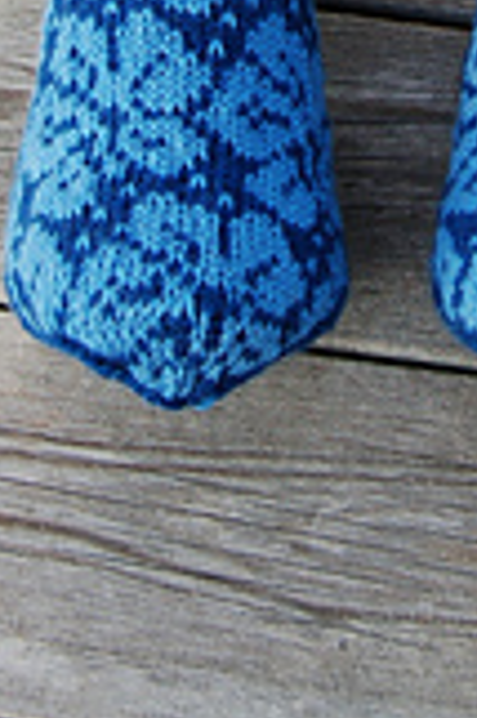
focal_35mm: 121
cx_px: 296
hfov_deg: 11.3
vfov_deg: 15.8
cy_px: -299
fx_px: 2410
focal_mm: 26
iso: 200
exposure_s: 1/125
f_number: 5.6
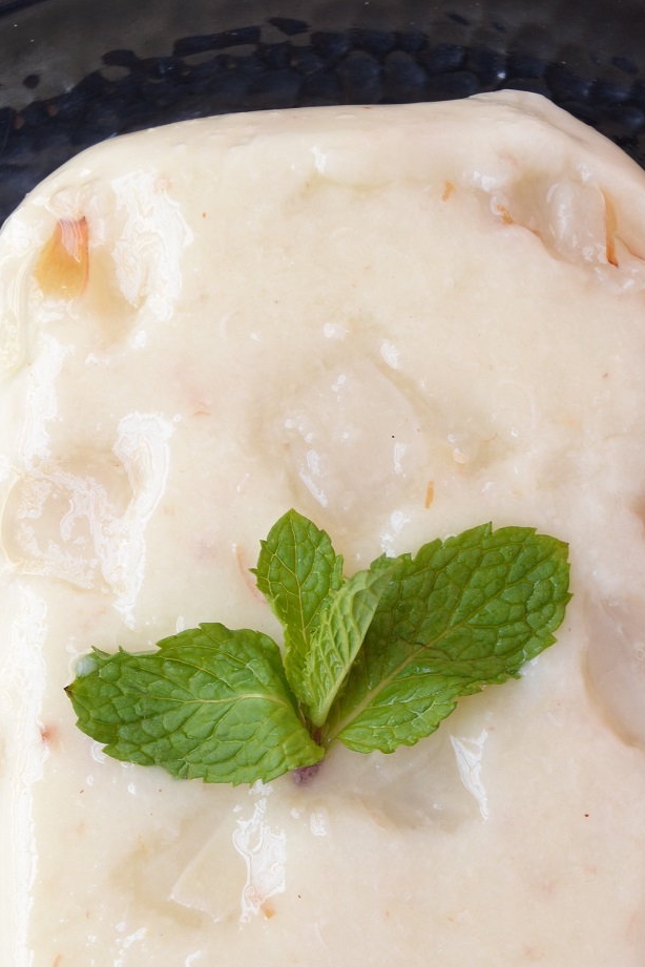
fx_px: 1903
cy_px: 756
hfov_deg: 19.2
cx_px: 350
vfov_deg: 28.0
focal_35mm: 71
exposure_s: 1/30
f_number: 5.6
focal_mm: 29
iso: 200
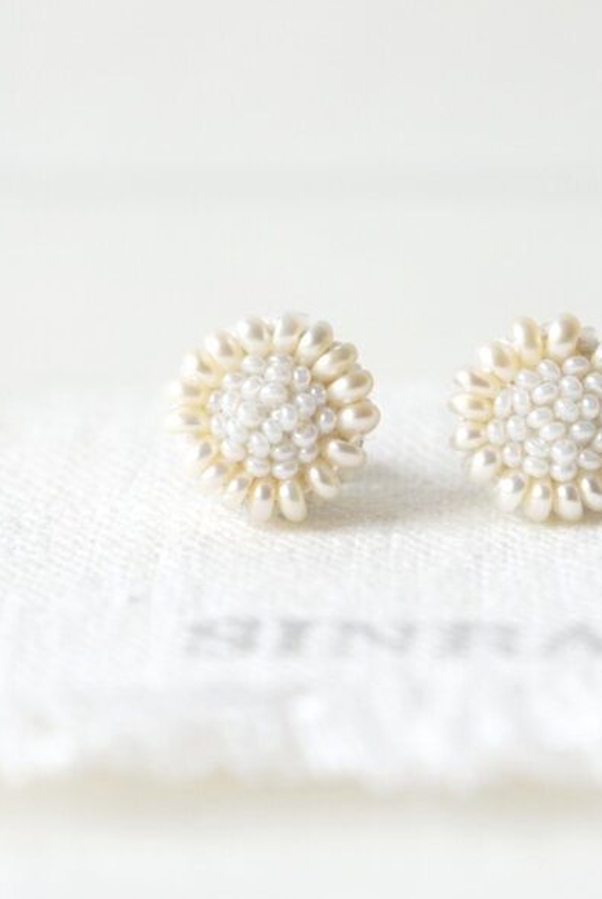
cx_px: 416
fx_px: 2576
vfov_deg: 19.8
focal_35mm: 103
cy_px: 361
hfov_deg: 13.3
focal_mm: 42
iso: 500
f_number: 5.6
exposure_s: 1/80
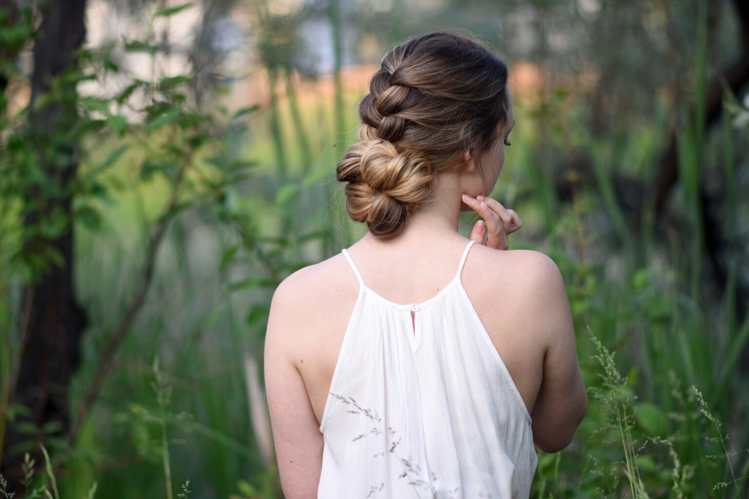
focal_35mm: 128
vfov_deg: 10.8
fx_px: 2653
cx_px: 374
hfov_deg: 16.1
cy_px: 250
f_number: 1.8
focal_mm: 85
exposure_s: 1/400
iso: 200
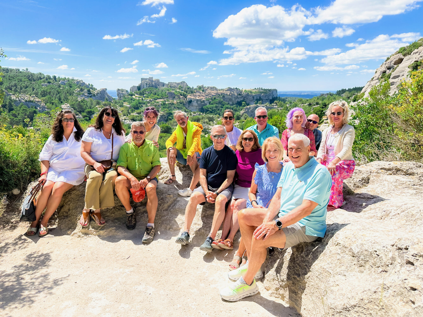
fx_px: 293
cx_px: 212
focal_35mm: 24
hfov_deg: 71.6
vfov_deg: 56.8
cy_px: 158
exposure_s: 1/4300
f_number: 1.8
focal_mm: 6.86
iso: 80
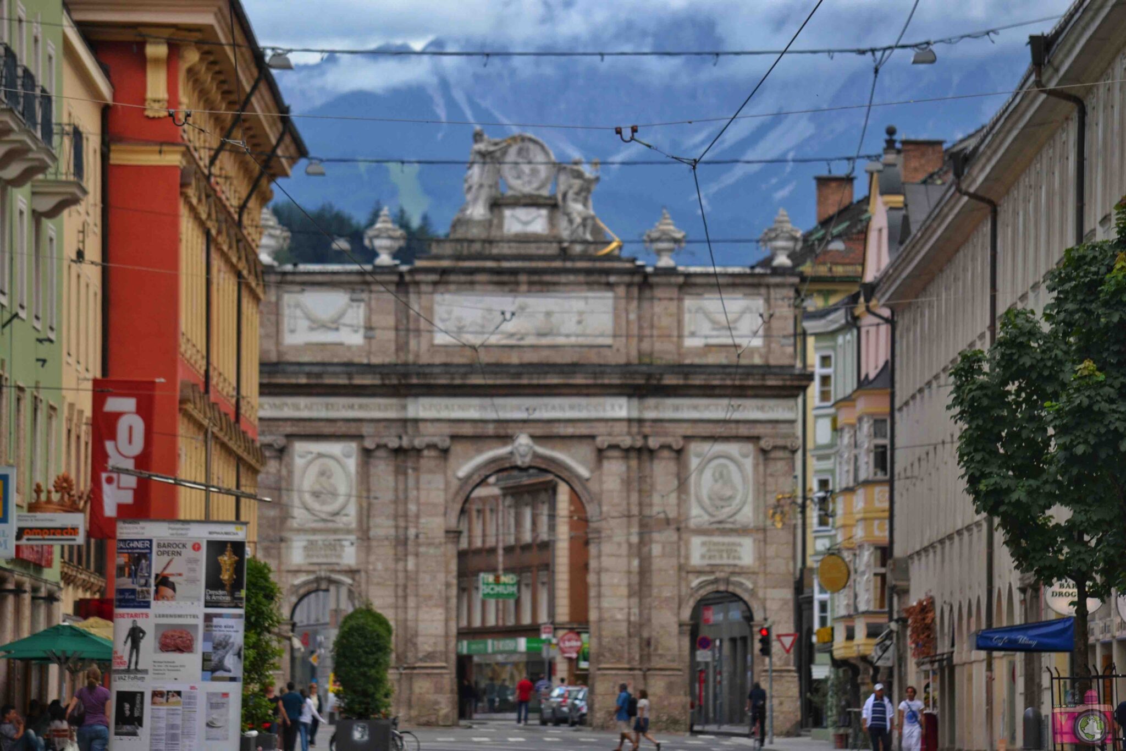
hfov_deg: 9.1
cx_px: 563
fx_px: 7036
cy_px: 376
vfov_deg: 6.1
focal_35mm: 225
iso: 400
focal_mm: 150
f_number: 5.3
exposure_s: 1/500
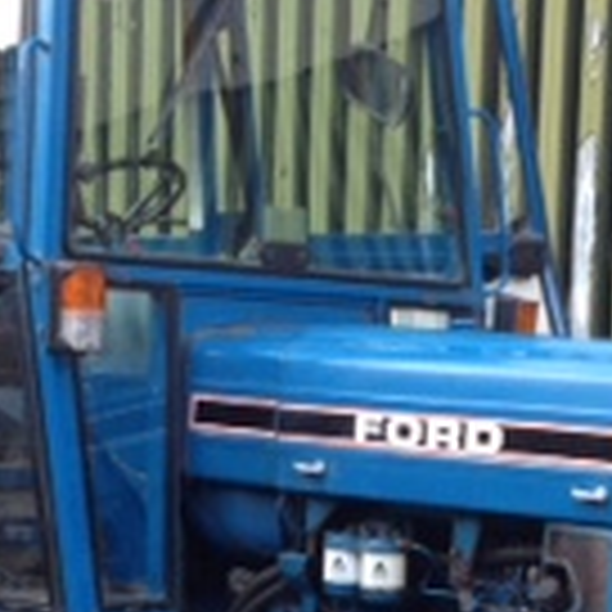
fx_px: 2920
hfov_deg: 12.0
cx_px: 400
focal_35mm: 146
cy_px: 639
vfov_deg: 11.8
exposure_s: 1/128
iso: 50
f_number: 2.4
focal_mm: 4.28
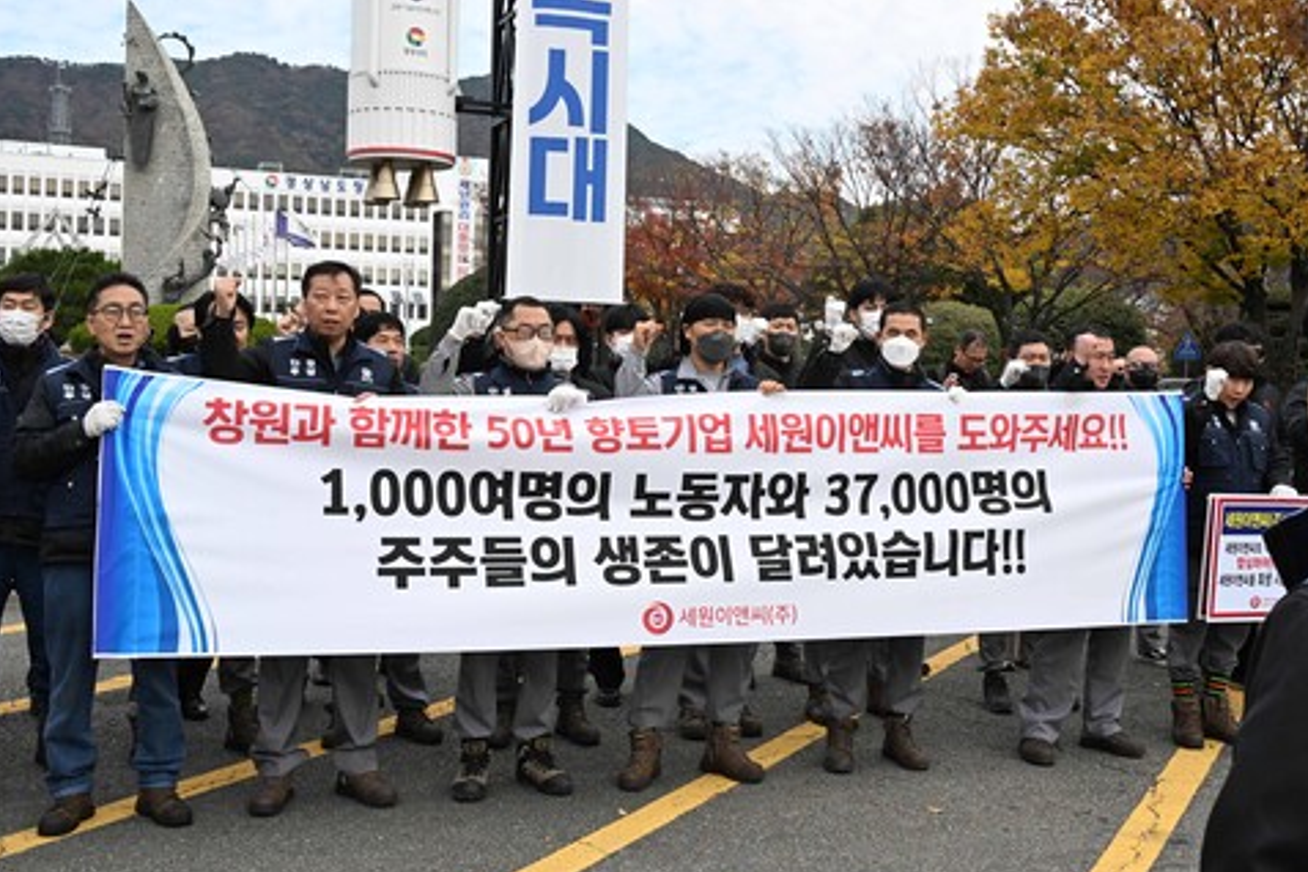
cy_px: 398
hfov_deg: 44.4
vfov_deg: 30.5
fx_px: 1599
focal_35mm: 44
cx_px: 751
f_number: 13
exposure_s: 1/640
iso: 1600
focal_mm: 35
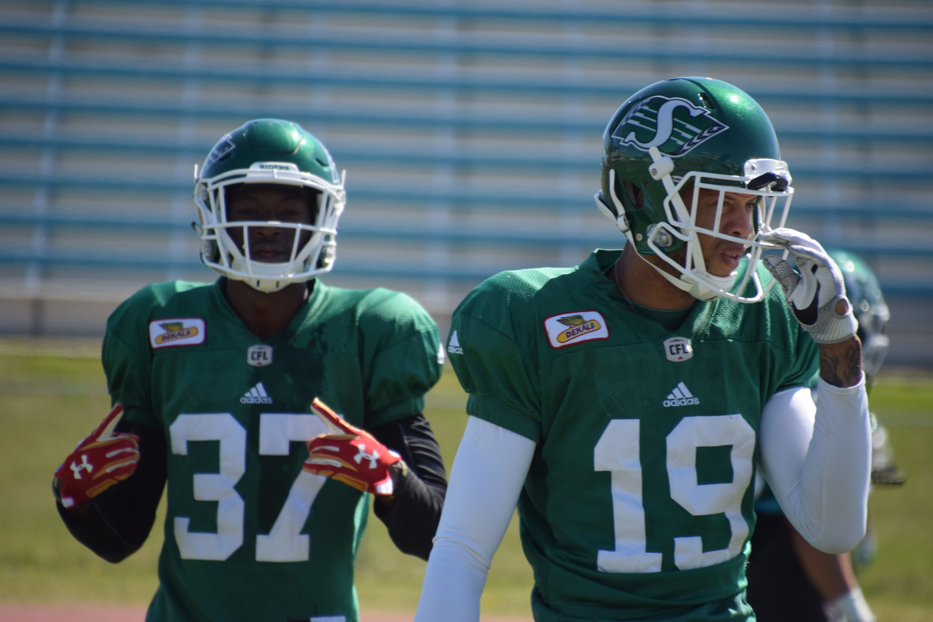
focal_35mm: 450
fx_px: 11661
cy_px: 311
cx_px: 466
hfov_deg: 4.6
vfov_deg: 3.1
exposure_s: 1/1000
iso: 400
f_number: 6.3
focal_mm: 300
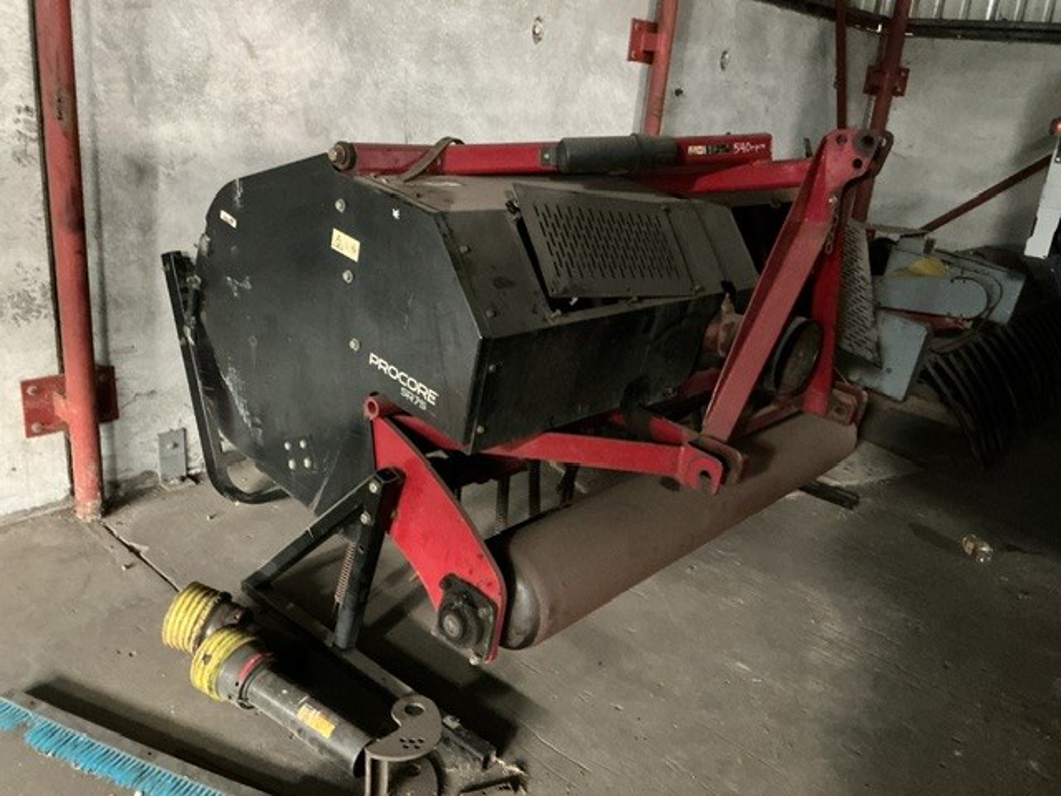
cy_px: 398
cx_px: 530
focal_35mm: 29
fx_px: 889
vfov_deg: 48.2
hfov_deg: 61.7
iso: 500
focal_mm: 3
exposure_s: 1/17
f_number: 1.8
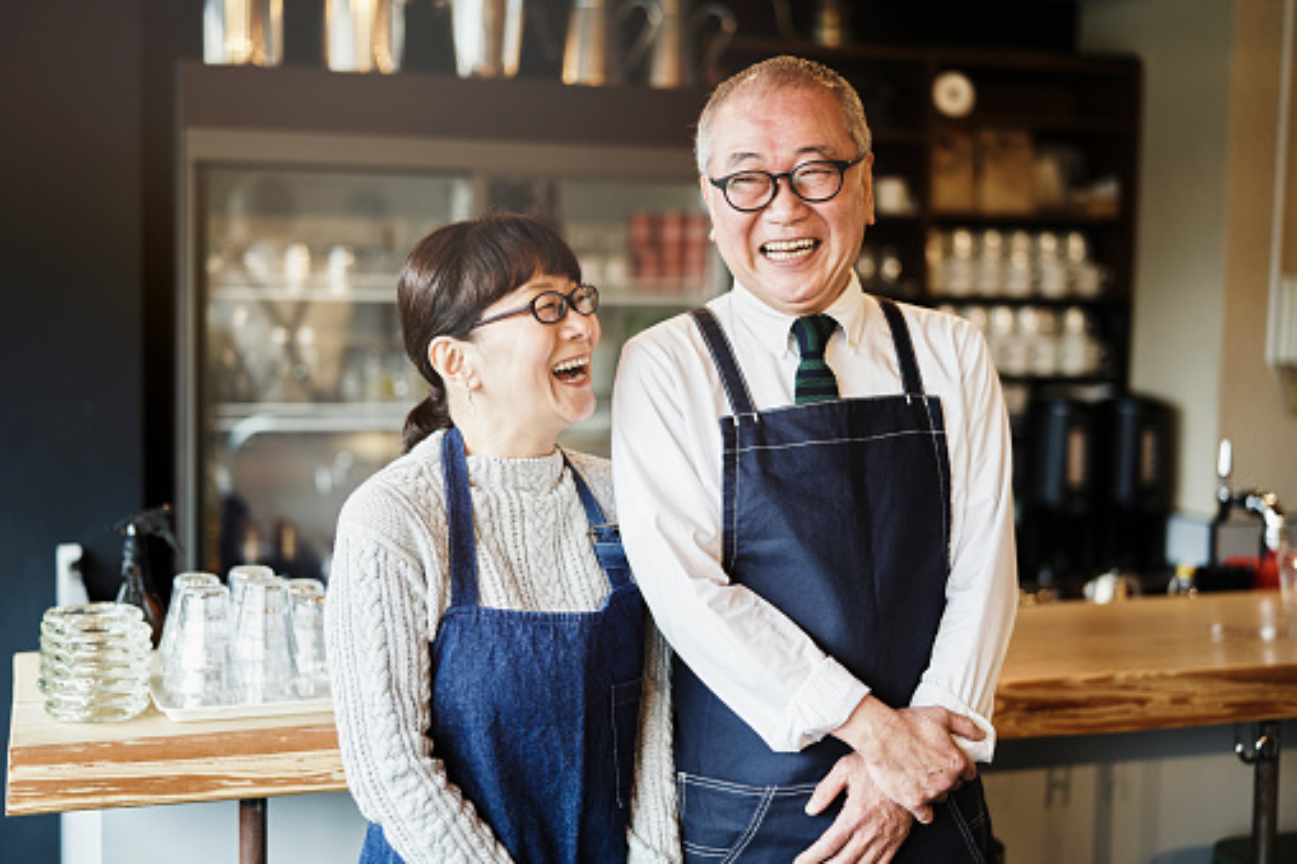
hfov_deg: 39.6
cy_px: 432
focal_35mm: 50
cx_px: 648
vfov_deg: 27.0
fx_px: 1801
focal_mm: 50
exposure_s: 1/160
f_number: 1.4
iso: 250
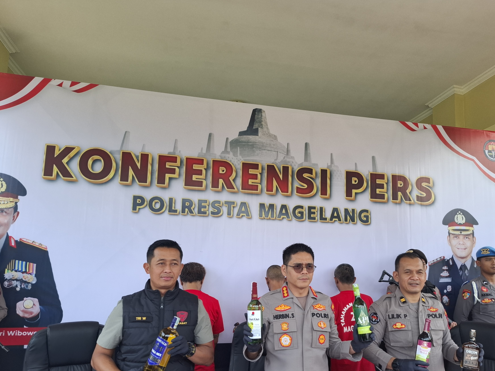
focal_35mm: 27
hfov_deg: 65.0
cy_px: 212
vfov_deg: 51.2
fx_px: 386
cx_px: 286
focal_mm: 5.54
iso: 50
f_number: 1.8
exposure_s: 1/228
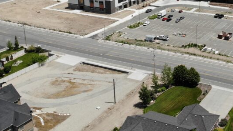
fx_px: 309
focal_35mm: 50
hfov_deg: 38.7
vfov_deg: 23.0
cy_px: 0
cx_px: 206
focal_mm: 4.5
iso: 103
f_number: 2.8
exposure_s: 1/1769
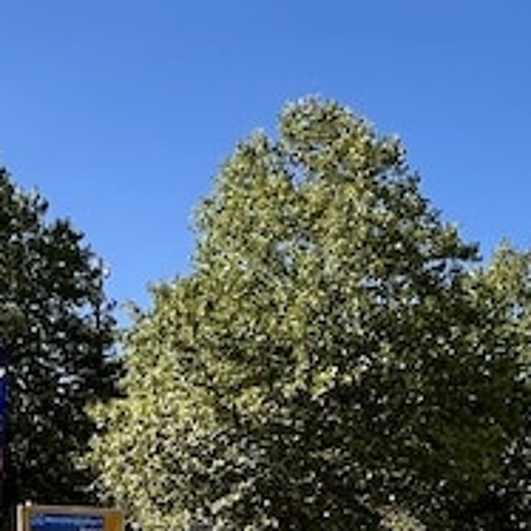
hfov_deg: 26.7
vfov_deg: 24.1
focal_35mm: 63
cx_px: 94
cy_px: 684
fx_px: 1093
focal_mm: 1.57
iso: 32
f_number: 1.8
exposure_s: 1/595
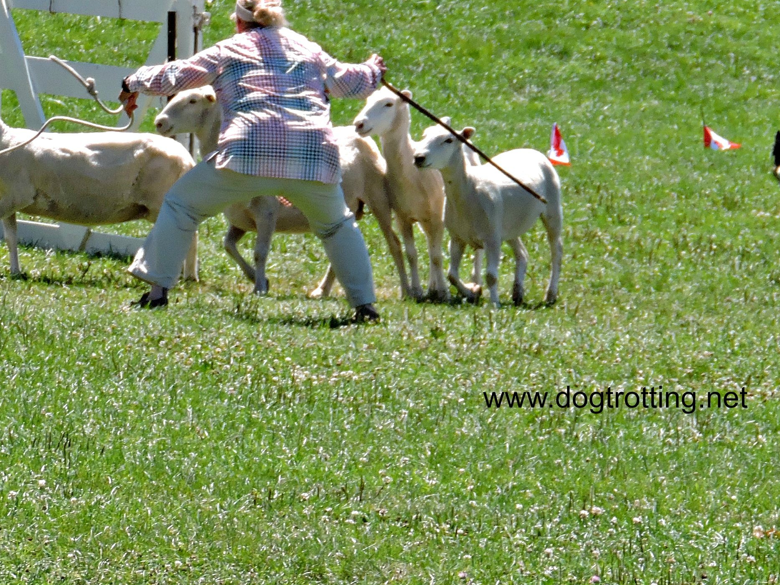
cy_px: 113
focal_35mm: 329
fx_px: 7415
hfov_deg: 6.0
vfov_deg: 4.5
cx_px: 341
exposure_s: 1/500
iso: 180
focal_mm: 35.7
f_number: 4.6
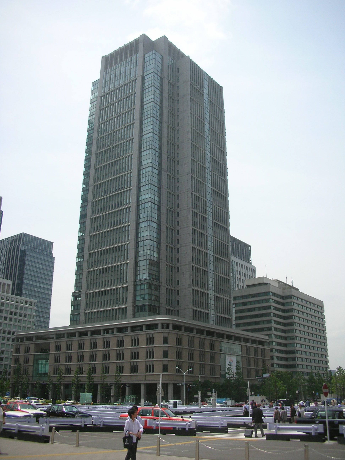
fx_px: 465
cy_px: 230
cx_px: 172
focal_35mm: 35
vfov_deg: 52.6
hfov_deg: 40.7
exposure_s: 1/113
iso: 50
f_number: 8.5
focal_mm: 5.8
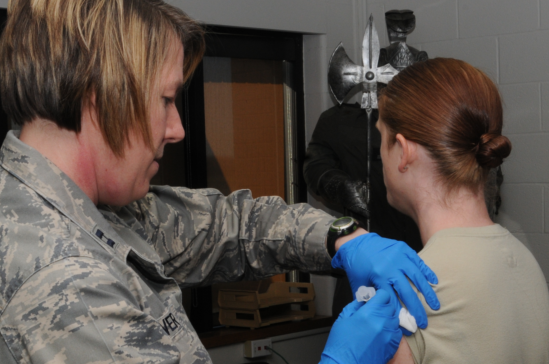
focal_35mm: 66
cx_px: 372
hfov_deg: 30.3
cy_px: 229
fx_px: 1005
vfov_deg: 20.5
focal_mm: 24
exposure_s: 1/60
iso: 400
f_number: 18
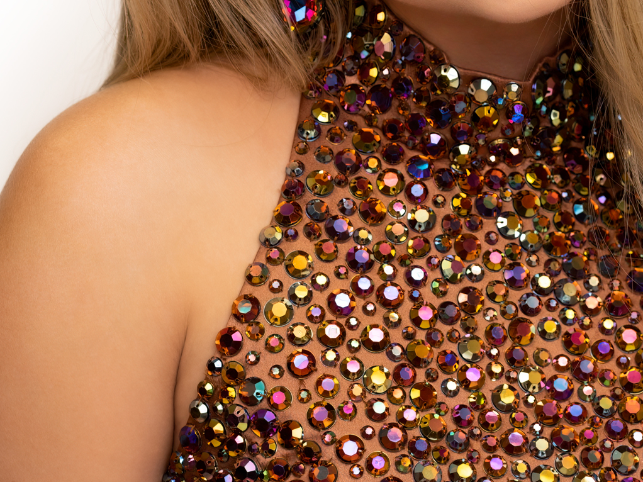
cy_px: -16
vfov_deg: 6.2
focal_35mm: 237
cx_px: 440
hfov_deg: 8.3
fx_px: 4401
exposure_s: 1/160
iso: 400
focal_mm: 105
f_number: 8
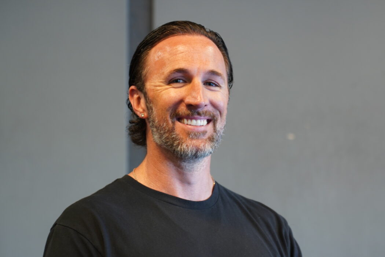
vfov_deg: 12.2
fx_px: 1203
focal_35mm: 112
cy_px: 128
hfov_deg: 18.2
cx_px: 192
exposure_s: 1/25
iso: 320
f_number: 2.8
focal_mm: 75
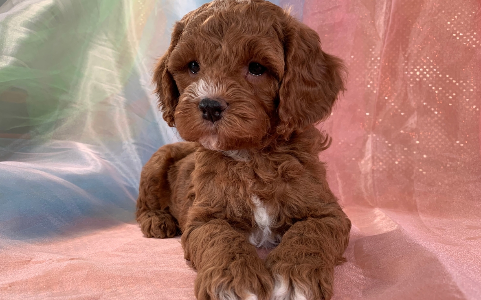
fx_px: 367
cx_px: 244
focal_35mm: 28
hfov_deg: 66.5
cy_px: 163
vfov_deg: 44.5
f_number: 1.8
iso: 80
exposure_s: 1/120
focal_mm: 4.25
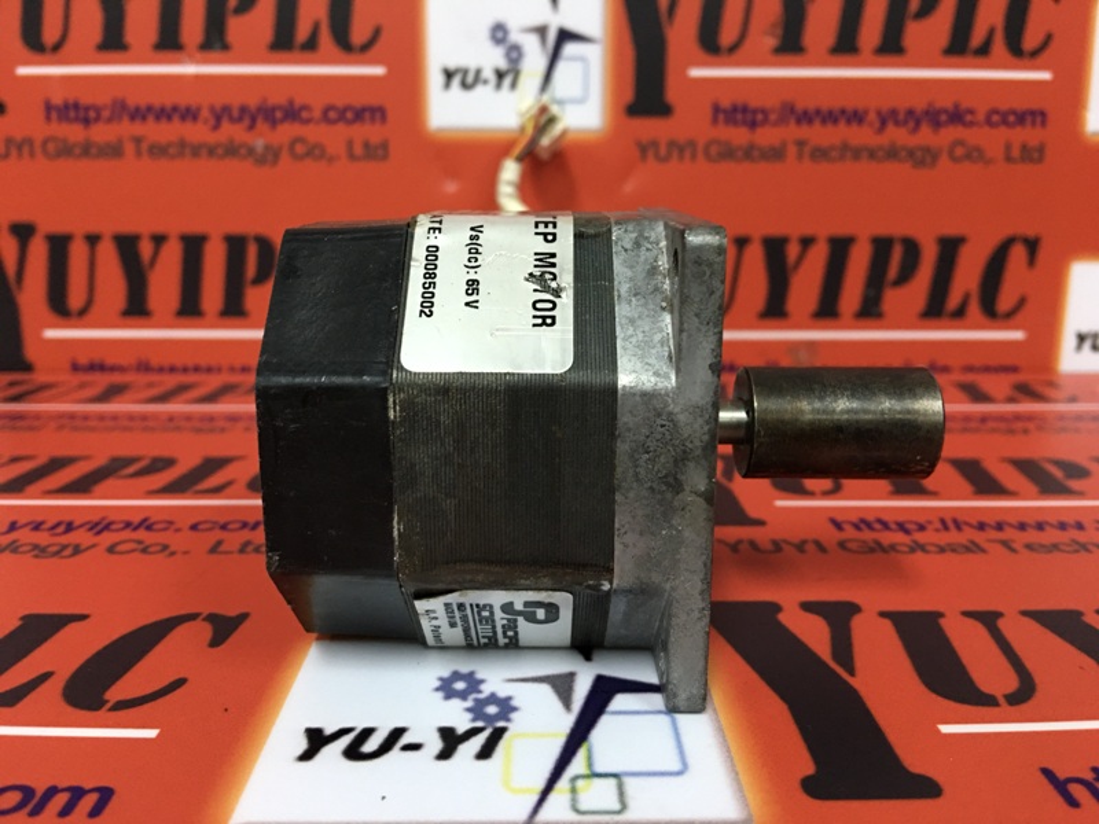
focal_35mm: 29
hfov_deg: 61.7
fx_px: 921
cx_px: 550
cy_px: 412
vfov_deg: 48.2
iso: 80
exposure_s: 1/15
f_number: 2.2
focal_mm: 4.15
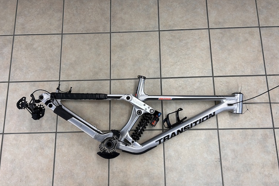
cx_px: 141
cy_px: 94
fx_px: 217
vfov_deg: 46.4
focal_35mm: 28
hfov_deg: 65.5
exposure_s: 1/120
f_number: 1.5
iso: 50
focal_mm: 5.7
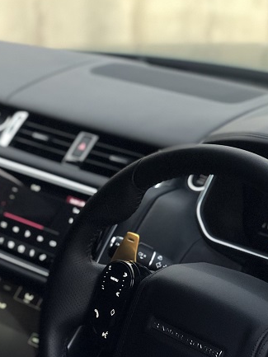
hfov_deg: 15.4
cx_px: 156
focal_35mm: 96
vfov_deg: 20.2
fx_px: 990
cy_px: 279
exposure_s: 1/25
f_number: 2.4
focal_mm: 6
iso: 160
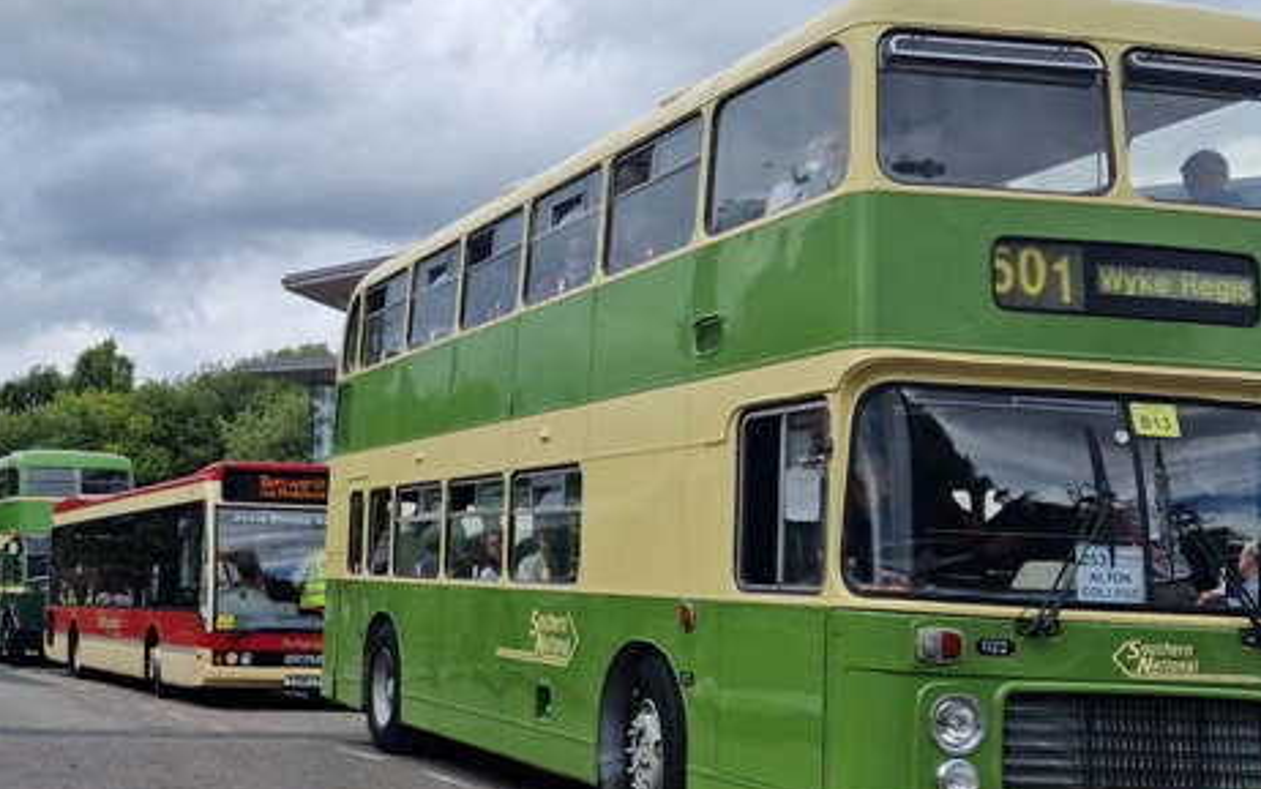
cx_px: 237
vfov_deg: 24.0
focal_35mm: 54
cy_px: 437
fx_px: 1856
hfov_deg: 36.2
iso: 50
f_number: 1.8
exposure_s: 1/1876
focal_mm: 5.4
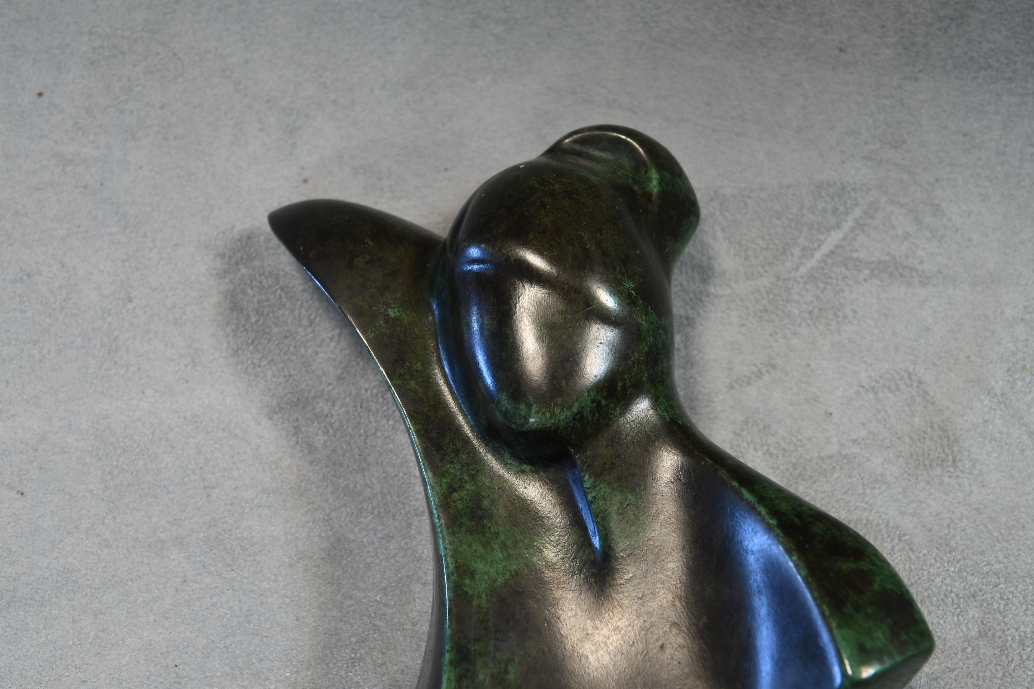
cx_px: 517
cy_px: 344
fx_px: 1723
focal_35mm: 60
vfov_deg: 22.6
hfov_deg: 33.4
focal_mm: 40
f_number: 6.3
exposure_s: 1/20
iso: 400
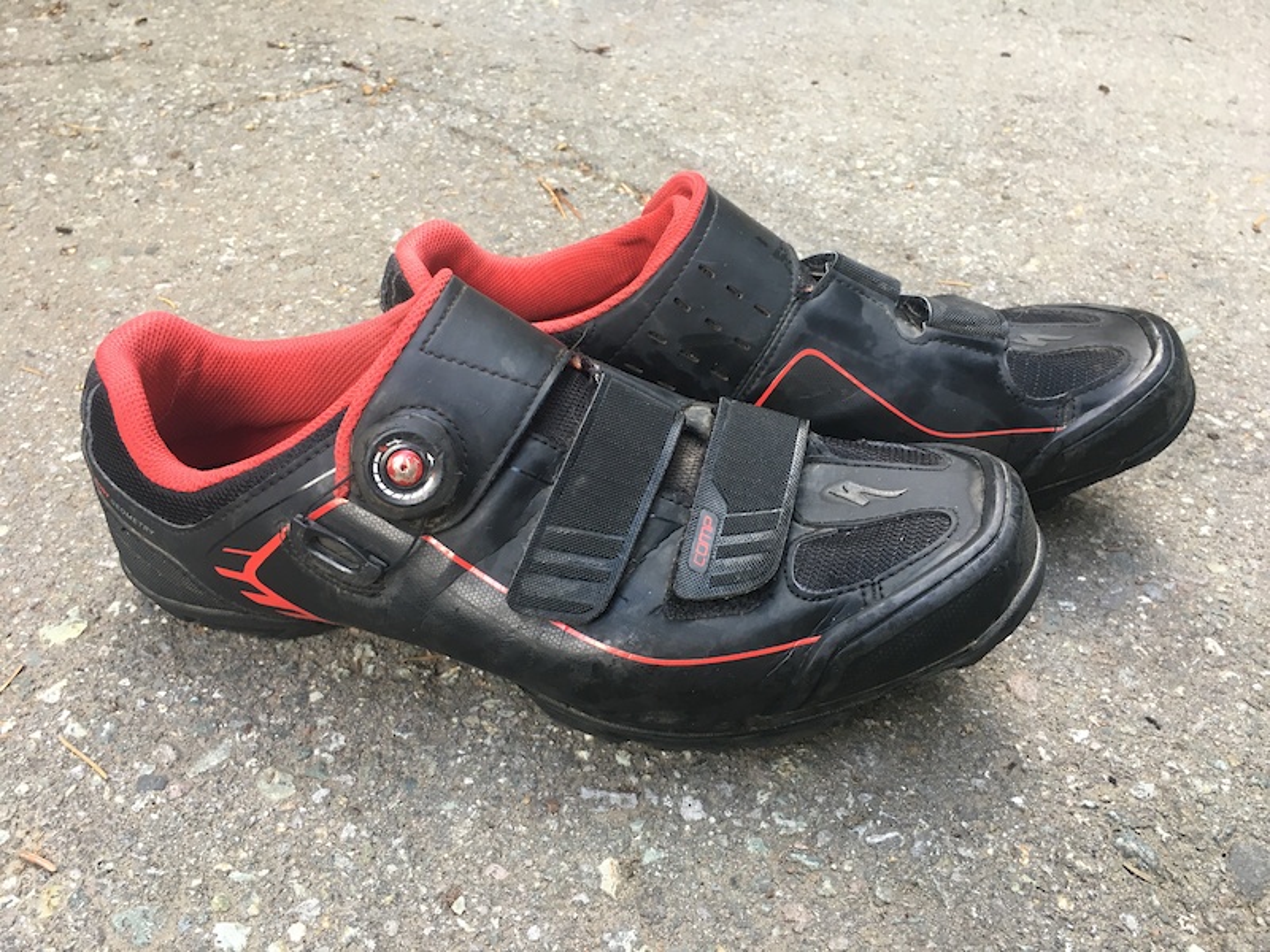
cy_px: 476
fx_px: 1064
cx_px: 635
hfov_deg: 61.7
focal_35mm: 29
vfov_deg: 48.2
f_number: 2.2
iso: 32
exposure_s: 1/30
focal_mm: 4.15
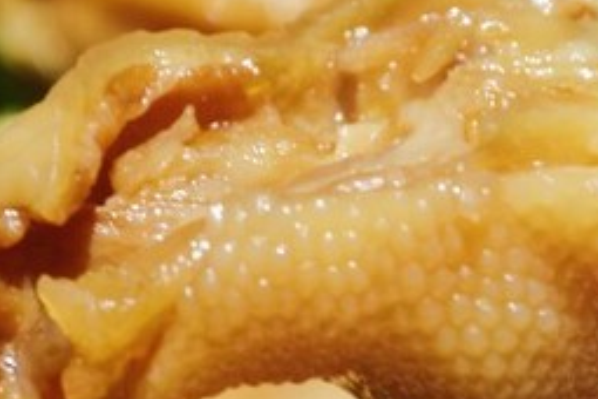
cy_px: 311
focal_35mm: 742
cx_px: 502
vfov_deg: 1.9
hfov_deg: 2.8
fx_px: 12330
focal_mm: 105
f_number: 7.1
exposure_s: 1/200
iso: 100
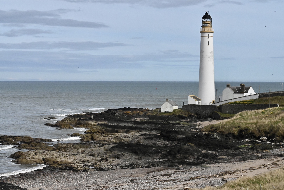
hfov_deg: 24.8
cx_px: 142
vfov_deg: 16.7
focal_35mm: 82
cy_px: 95
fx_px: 647
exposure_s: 1/8000
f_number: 22
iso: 12800
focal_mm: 82
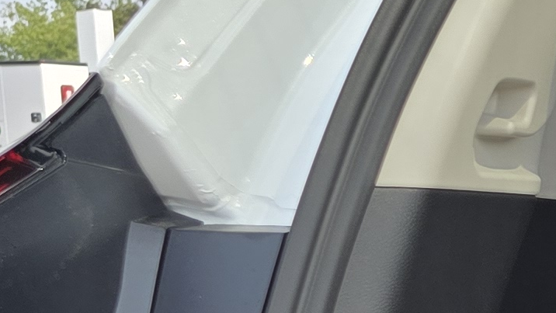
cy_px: 439
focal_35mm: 140
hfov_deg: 11.6
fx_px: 2064
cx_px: 1473
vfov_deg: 8.5
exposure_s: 1/585
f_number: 1.7
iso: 12
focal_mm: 6.3
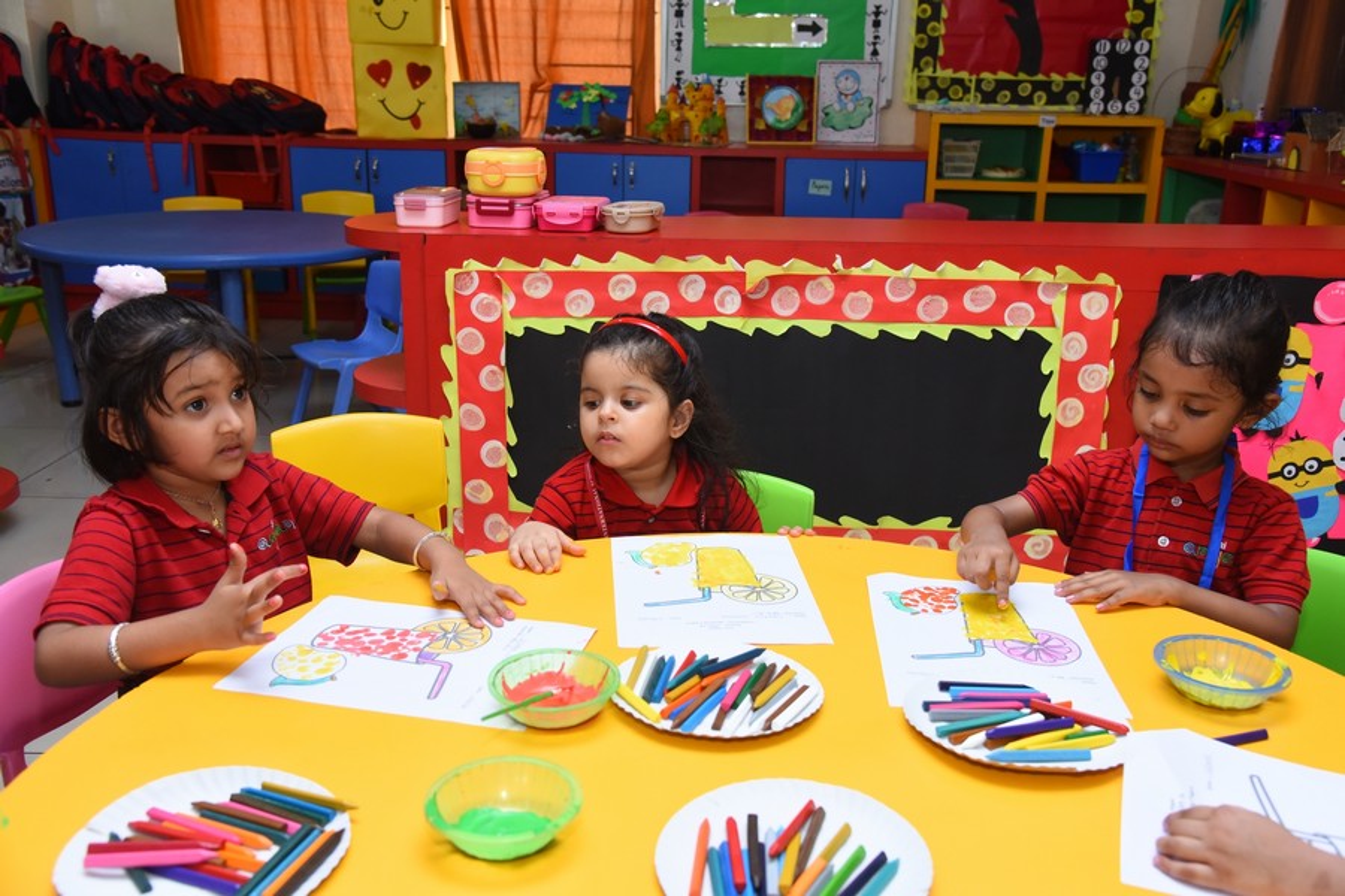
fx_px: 1270
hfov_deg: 55.8
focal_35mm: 34
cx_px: 672
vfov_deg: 38.9
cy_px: 448
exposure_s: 1/200
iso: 2000
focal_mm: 34
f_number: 5
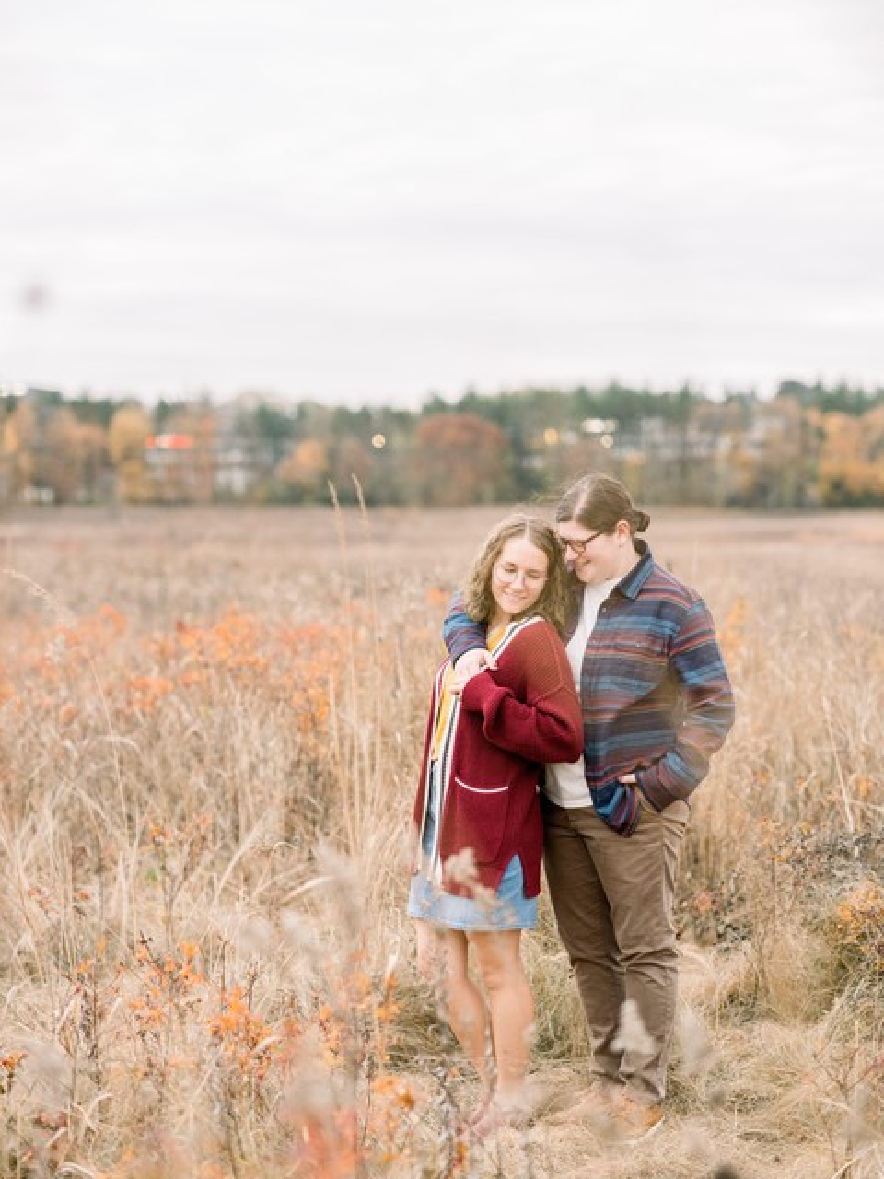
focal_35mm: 63
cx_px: 442
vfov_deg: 30.7
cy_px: 590
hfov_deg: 23.3
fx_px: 2145
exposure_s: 1/160
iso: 1600
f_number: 2.2
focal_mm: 80
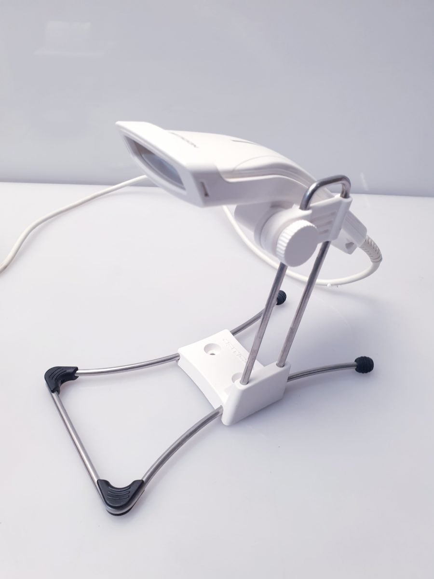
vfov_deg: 67.3
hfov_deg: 53.1
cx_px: 217
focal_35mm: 26
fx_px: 435
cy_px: 290
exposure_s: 1/50
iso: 80
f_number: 2.4
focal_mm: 4.3
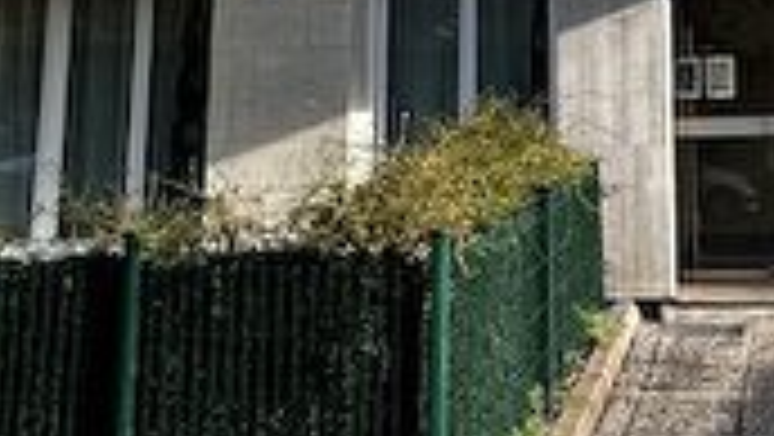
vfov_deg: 18.3
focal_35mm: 62
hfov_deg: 32.8
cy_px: -106
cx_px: 630
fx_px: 1273
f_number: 2.2
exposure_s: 1/515
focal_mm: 2.22
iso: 40
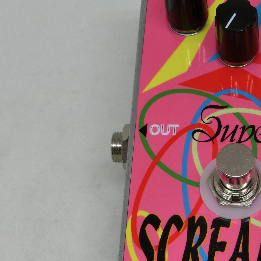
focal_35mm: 91
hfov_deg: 18.8
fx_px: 776
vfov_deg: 19.1
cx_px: 236
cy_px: 147
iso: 80
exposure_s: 1/125
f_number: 4.4
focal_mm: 8
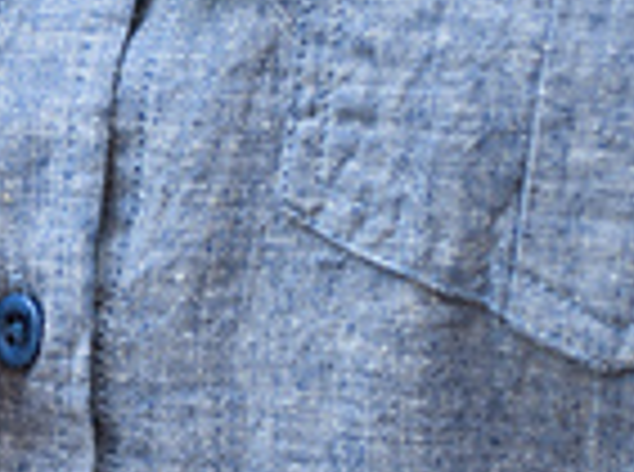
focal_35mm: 219
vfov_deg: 6.8
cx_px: -310
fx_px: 4001
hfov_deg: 8.8
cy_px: 276
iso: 50
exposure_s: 1/100
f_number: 4.5
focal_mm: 50
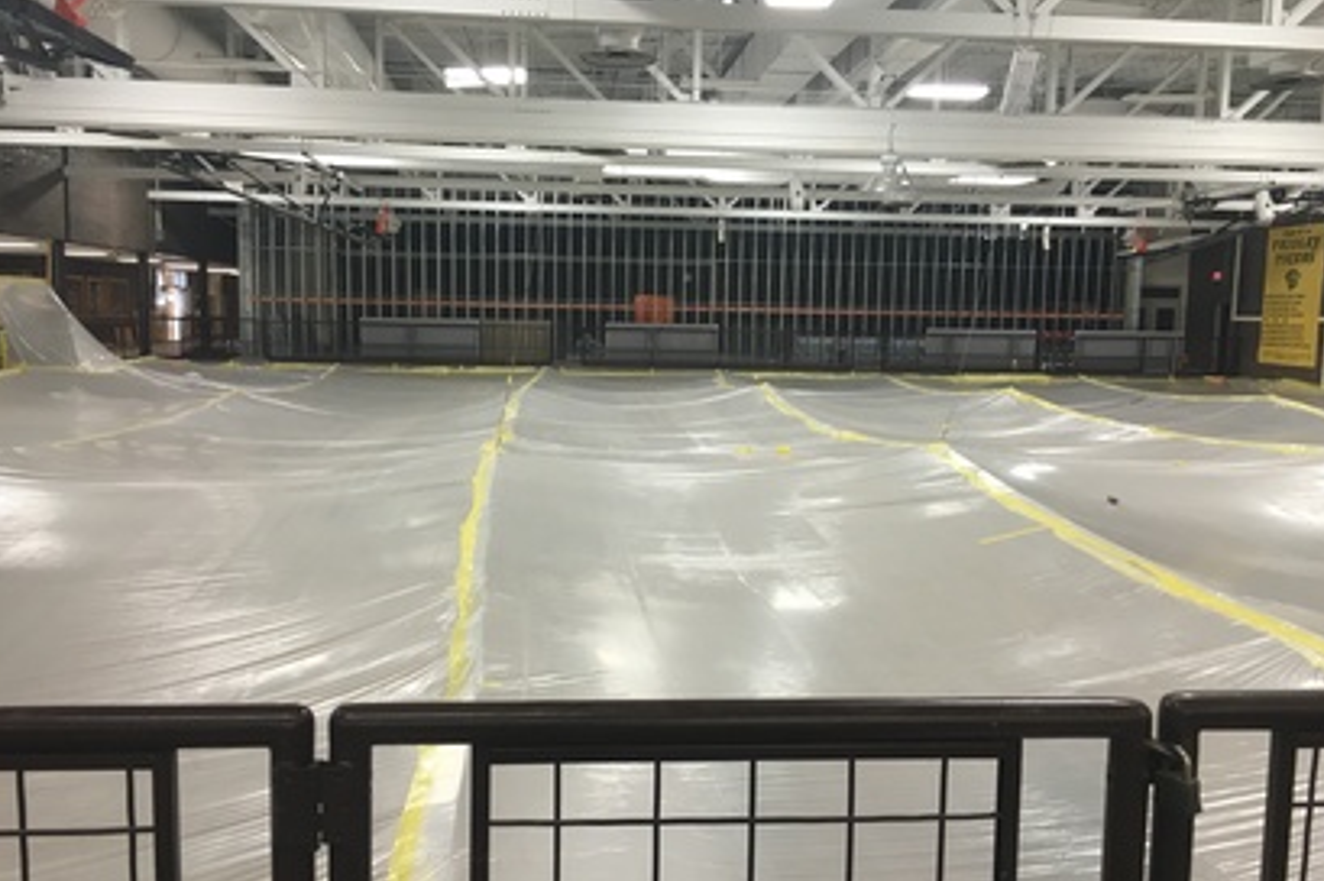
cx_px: 667
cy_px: 432
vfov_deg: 42.3
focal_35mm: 31
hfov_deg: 60.3
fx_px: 1139
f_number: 2.2
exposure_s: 1/30
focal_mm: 4.15
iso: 64
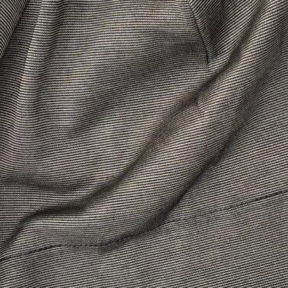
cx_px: 196
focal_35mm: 74
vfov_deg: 23.3
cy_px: 117
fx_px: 697
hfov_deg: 23.2
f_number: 2.4
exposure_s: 1/147
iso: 25
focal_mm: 3.3
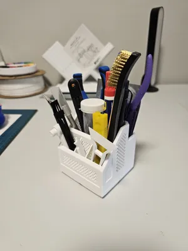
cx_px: 94
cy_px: 126
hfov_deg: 58.9
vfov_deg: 73.9
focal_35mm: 23
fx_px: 167
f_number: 1.7
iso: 320
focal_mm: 6.3
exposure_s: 1/120
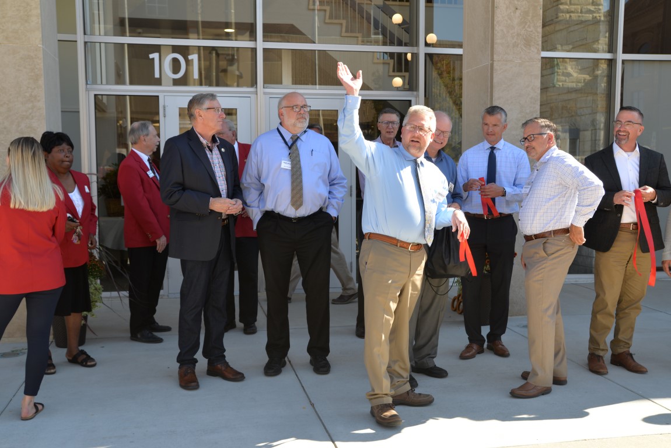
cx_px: 336
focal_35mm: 40
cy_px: 224
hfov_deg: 48.4
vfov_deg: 33.4
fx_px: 746
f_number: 7.1
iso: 200
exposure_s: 1/200
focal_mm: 40
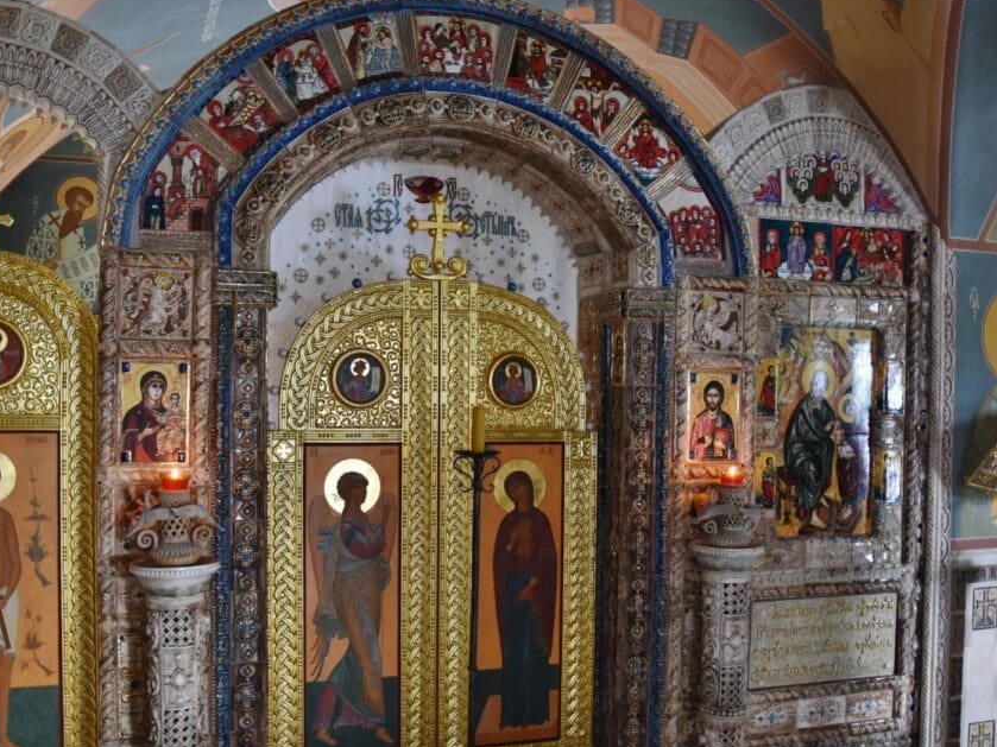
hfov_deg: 55.2
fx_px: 950
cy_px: 391
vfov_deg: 42.9
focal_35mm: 33
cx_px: 437
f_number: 2.8
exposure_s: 1/20
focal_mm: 16
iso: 500
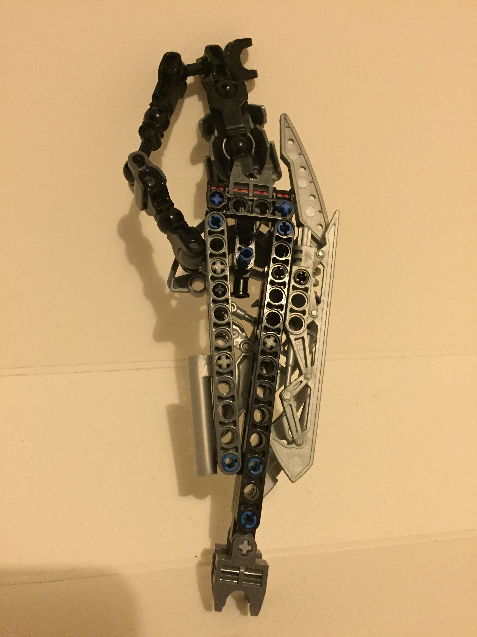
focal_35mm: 29
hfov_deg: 48.2
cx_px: 238
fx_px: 533
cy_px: 318
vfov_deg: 61.7
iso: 320
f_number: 2.2
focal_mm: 4.15
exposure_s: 1/15
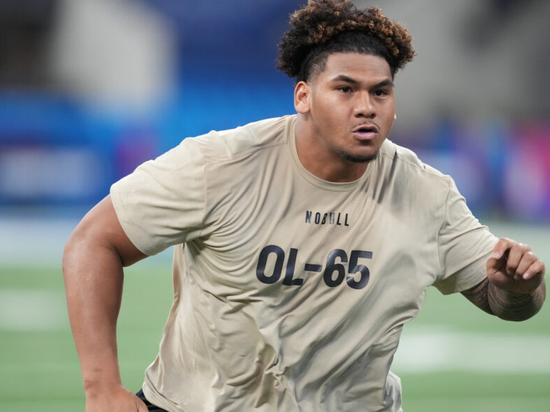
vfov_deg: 3.0
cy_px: 225
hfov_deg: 3.9
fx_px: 7991
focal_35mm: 503
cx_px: 330
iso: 4000
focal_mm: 400
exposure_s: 1/2000
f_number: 2.8
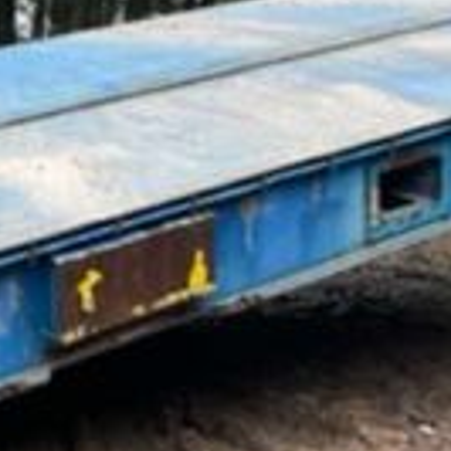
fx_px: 1533
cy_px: 173
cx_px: 119
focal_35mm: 104
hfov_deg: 16.7
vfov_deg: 16.7
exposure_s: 1/121
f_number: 1.6
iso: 125
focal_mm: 4.2
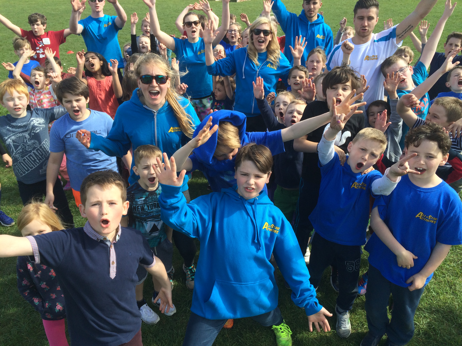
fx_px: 387
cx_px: 231
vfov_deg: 48.2
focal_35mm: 29
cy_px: 173
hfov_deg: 61.7
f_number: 2.2
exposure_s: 1/672
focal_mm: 4.15
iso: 32
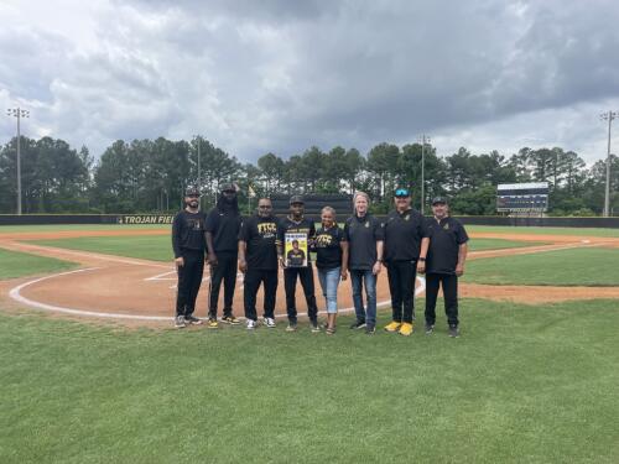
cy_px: 232
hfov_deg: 67.3
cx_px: 310
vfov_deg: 53.1
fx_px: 465
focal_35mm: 26
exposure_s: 1/1949
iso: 32
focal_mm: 4.2
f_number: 1.6
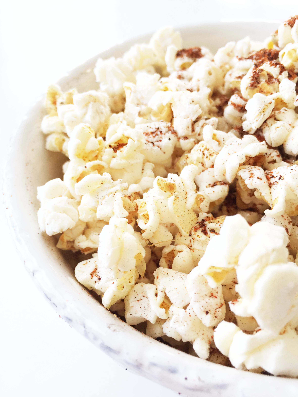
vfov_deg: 60.0
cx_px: 151
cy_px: 200
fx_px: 344
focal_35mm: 30
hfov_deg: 46.8
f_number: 2.2
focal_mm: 4.15
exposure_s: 1/30
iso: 50
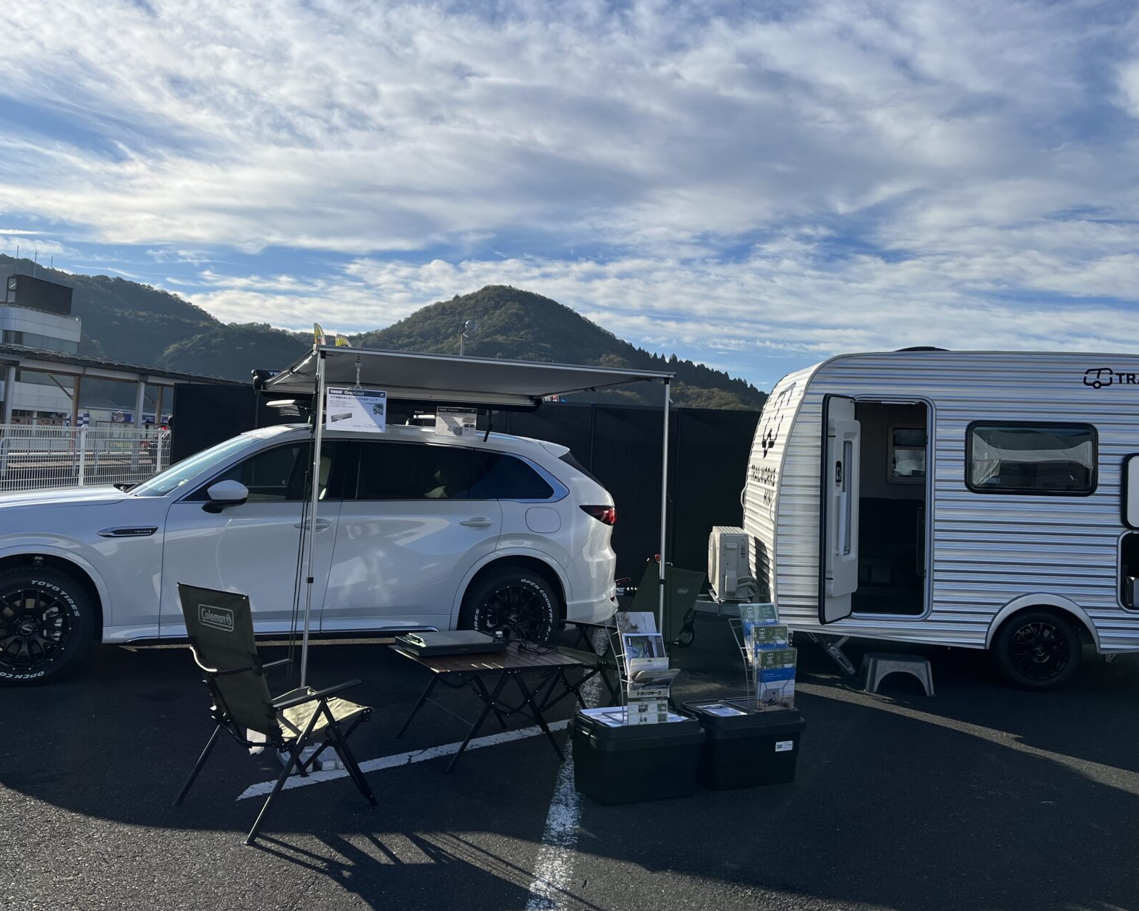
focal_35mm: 33
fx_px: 1112
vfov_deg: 44.5
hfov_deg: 54.2
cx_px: 551
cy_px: 409
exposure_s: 1/5848
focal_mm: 5.1
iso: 50
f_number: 1.6
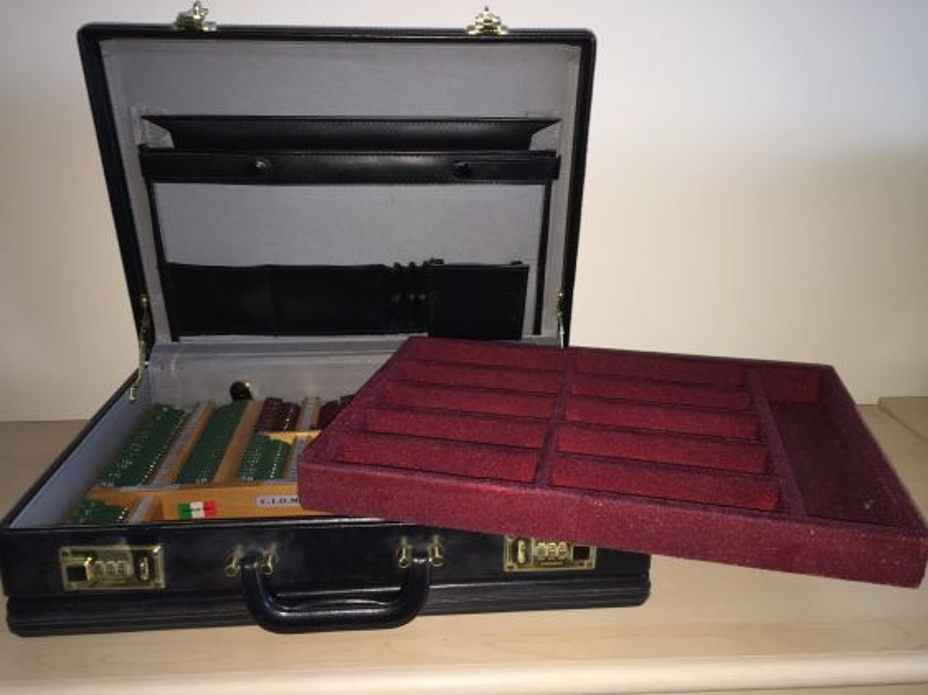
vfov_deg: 48.2
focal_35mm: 29
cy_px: 348
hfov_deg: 61.7
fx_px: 777
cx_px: 464
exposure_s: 1/17
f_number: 2.2
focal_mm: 4.15
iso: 64
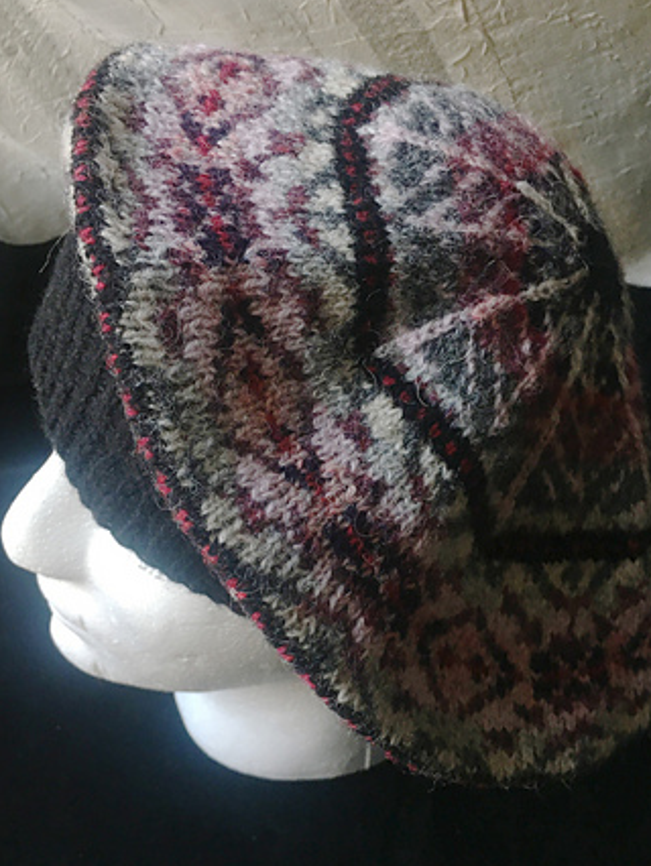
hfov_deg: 41.8
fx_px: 852
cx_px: 329
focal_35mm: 34
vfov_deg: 53.8
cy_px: 488
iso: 32
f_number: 2.2
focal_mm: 4.15
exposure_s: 1/15
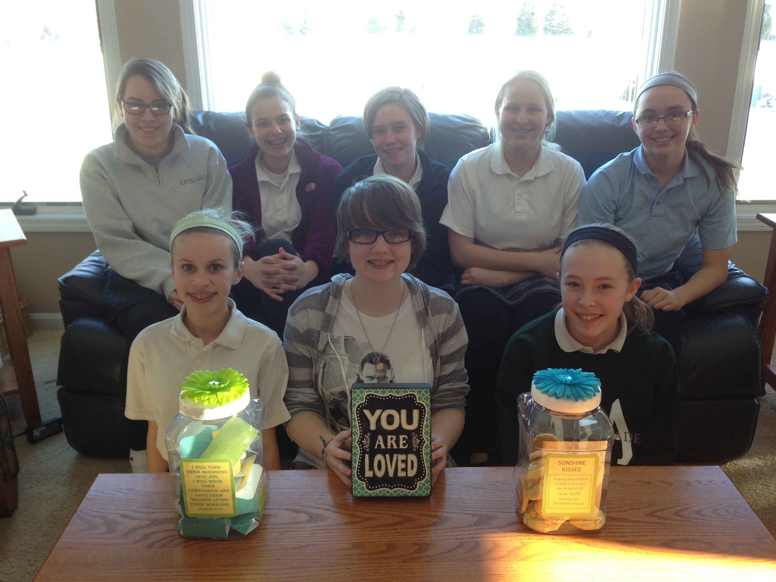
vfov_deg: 42.9
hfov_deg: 55.4
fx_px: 740
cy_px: 291
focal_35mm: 33
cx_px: 388
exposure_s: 1/40
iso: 50
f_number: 2.4
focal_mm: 4.12
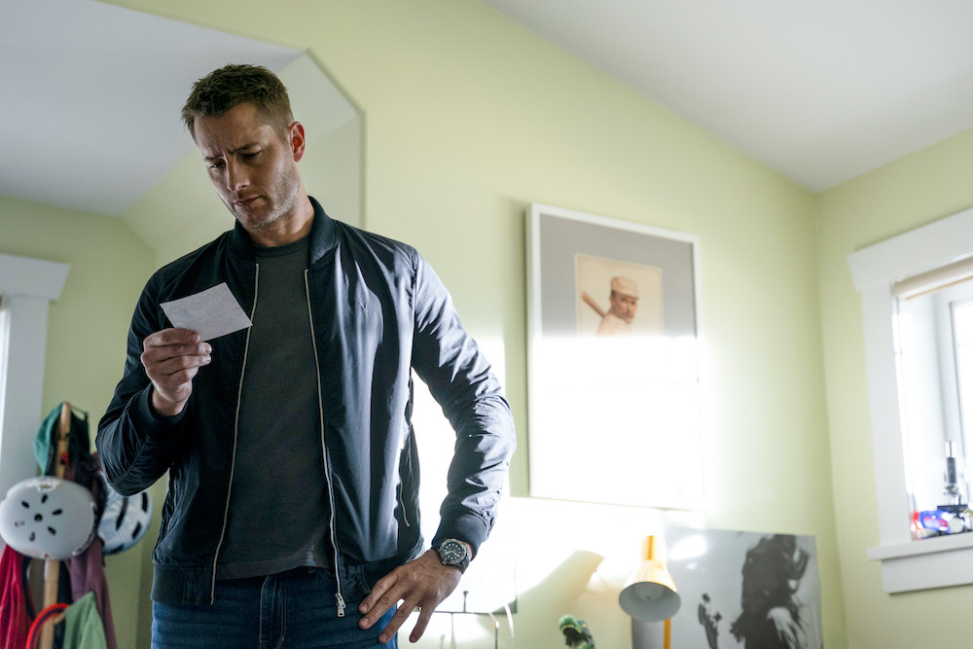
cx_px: 486
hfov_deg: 35.0
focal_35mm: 57
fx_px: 1541
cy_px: 324
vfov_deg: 23.8
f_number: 3.2
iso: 1600
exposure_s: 1/250
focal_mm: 57
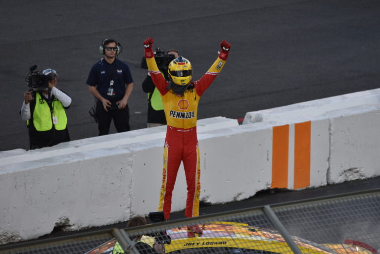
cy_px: 127
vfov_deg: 2.3
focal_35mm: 600
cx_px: 190
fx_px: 6337
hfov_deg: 3.4
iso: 400
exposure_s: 1/250
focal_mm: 600
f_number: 9
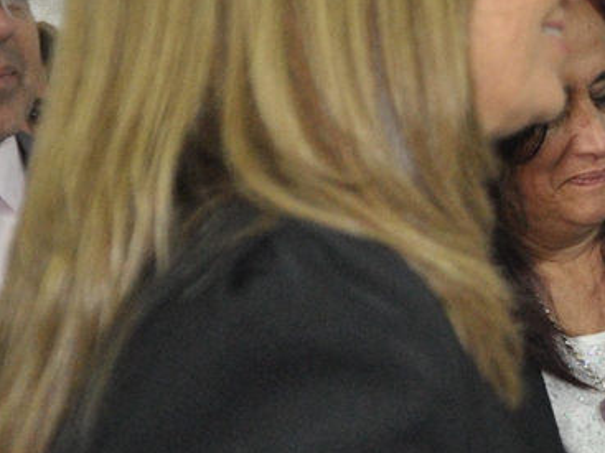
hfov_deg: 14.0
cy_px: 339
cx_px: 1116
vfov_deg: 11.9
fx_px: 2163
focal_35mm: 124
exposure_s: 1/80
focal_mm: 23
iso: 1600
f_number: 2.8
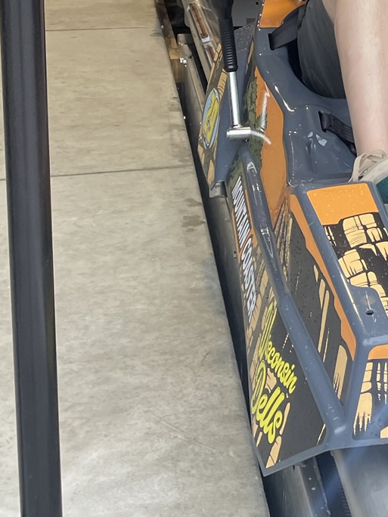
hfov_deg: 18.7
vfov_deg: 24.7
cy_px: 26
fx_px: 1136
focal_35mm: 76
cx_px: 417
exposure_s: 1/60
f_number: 1.6
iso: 80
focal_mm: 4.2
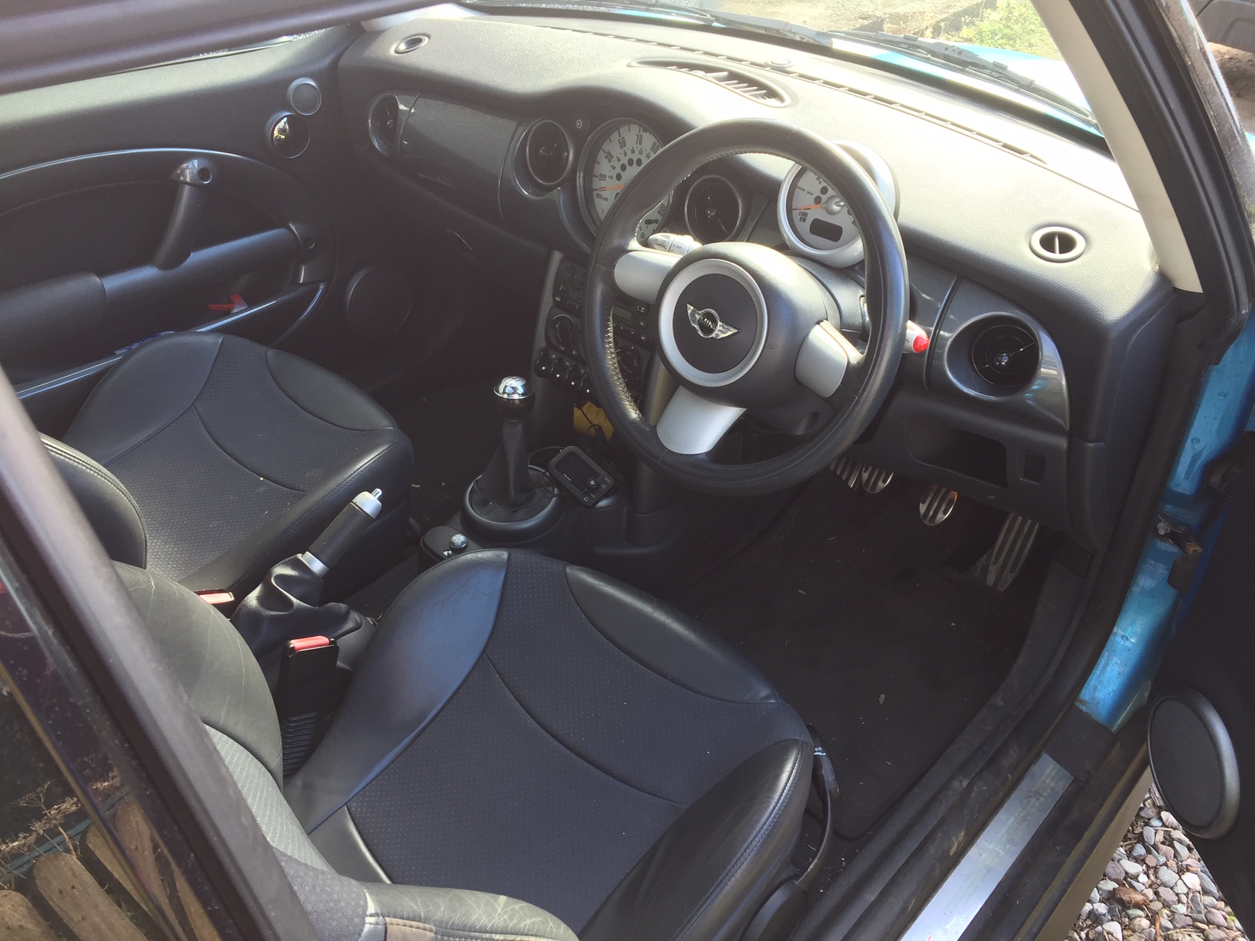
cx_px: 628
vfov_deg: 48.2
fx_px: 1051
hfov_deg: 61.7
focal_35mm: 29
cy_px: 470
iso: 32
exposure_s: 1/50
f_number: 2.2
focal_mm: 4.15
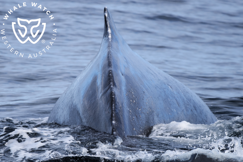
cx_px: 122
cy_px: 81
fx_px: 5568
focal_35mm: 825
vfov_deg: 1.7
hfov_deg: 2.5
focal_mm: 550
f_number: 6.3
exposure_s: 1/1000
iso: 400
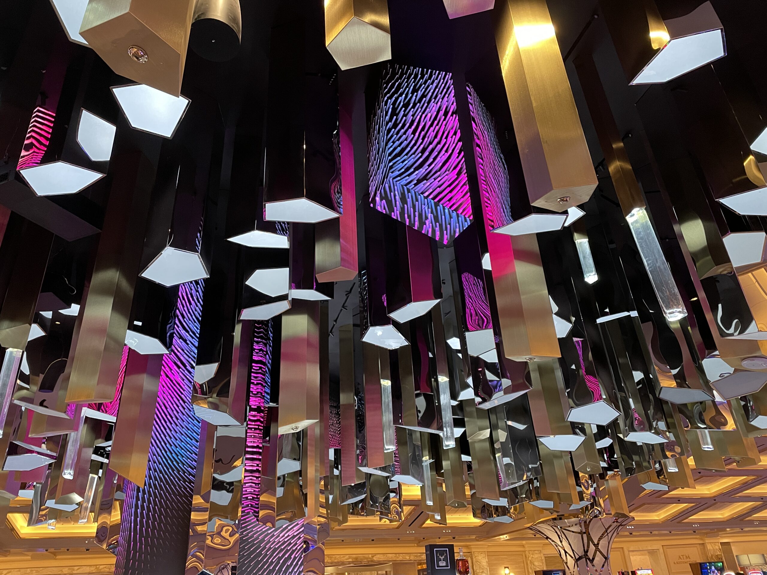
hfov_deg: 67.3
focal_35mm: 26
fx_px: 576
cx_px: 384
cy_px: 288
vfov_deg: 53.1
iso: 400
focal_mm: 4.2
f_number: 1.6
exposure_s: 1/60
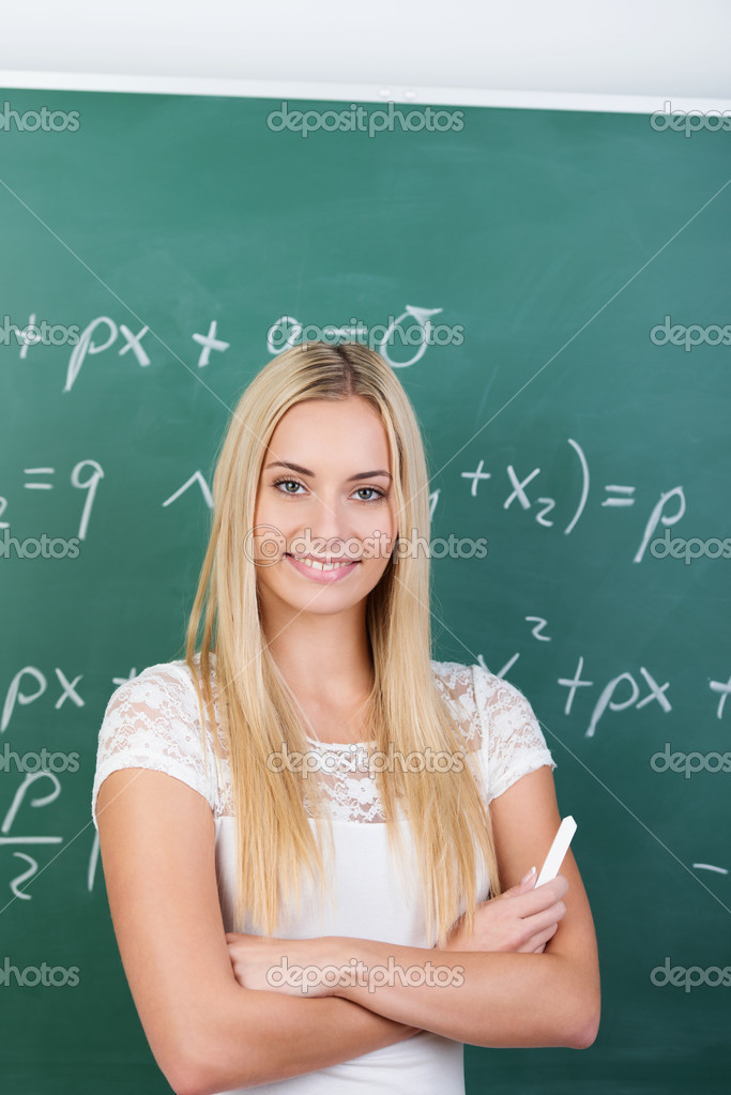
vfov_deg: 20.0
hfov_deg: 13.4
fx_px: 3103
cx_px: 366
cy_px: 548
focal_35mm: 102
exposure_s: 1/200
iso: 100
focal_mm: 102
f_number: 4
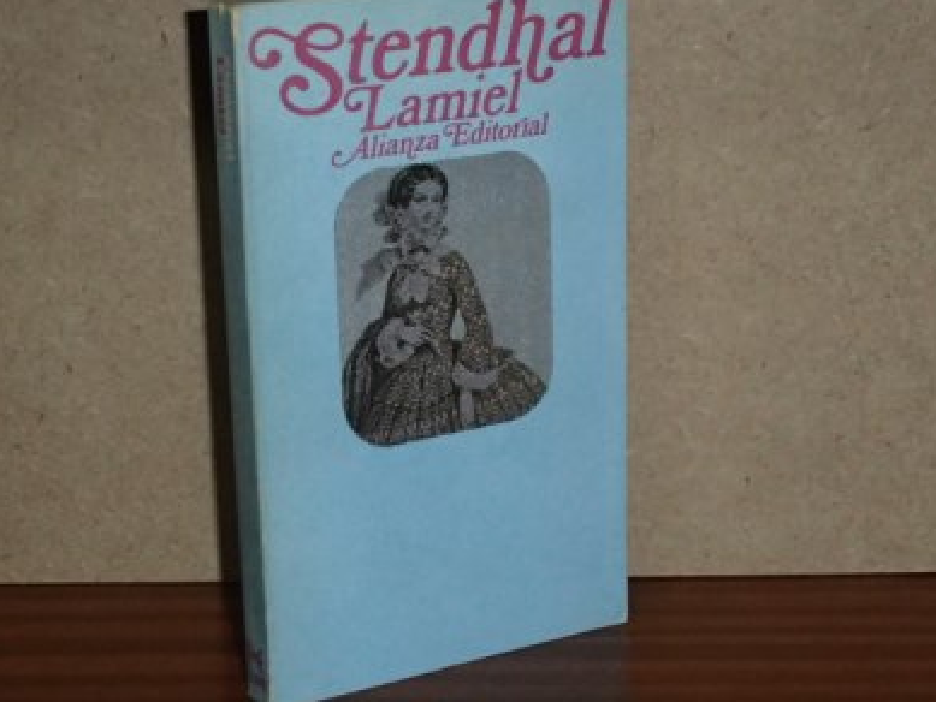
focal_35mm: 84
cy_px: 337
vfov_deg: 17.6
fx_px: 2272
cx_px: 486
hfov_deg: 23.3
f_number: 5.4
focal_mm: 12.9
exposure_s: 1/60
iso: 800
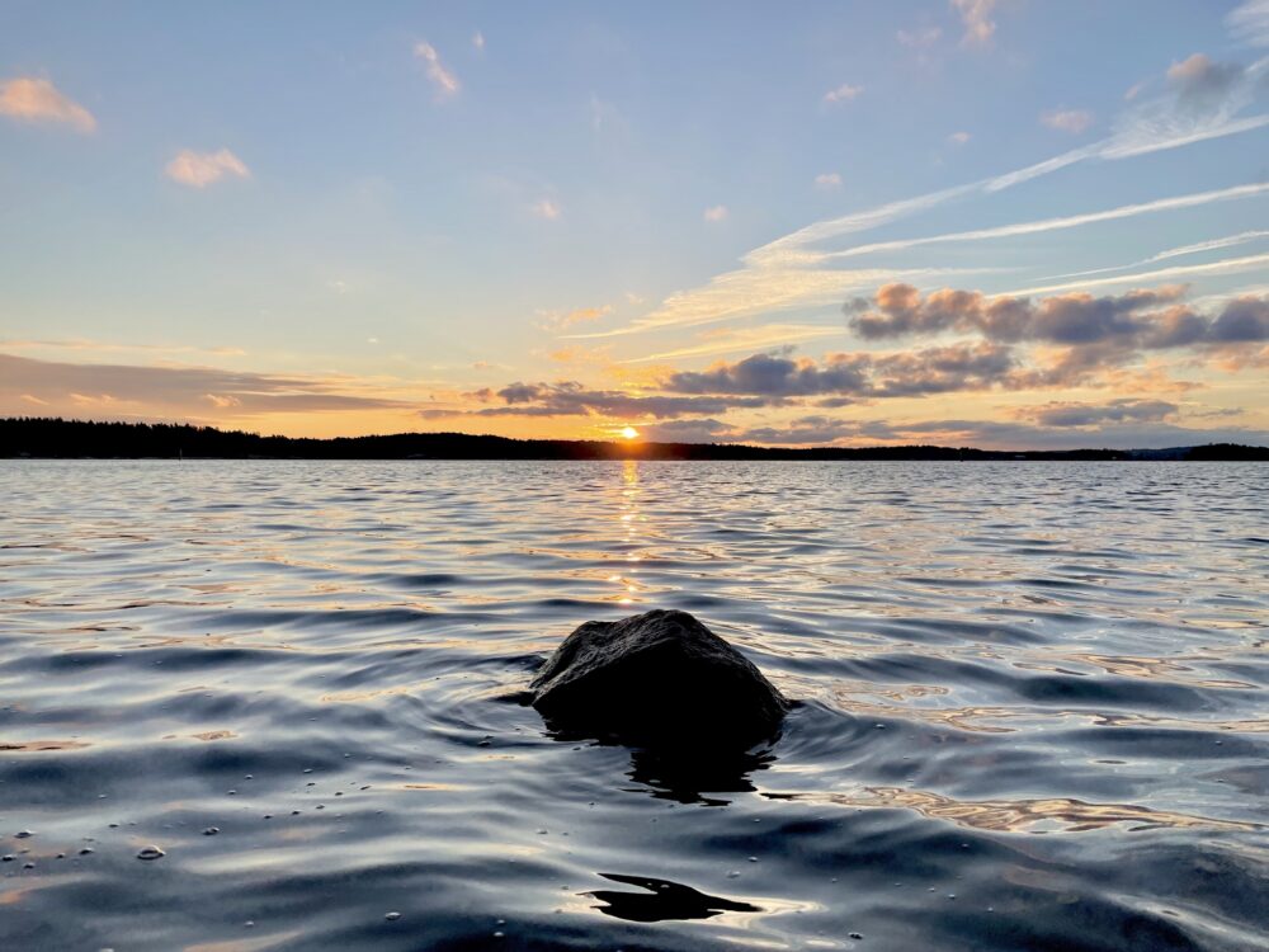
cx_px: 634
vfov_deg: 53.1
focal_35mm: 26
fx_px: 953
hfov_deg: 67.3
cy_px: 476
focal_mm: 4.2
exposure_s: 1/1553
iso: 32
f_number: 1.6
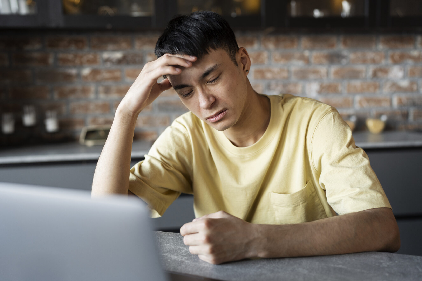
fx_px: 410
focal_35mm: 35
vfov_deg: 37.8
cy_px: 140
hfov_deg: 54.4
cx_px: 211
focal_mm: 35
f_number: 2
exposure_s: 1/320
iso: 640
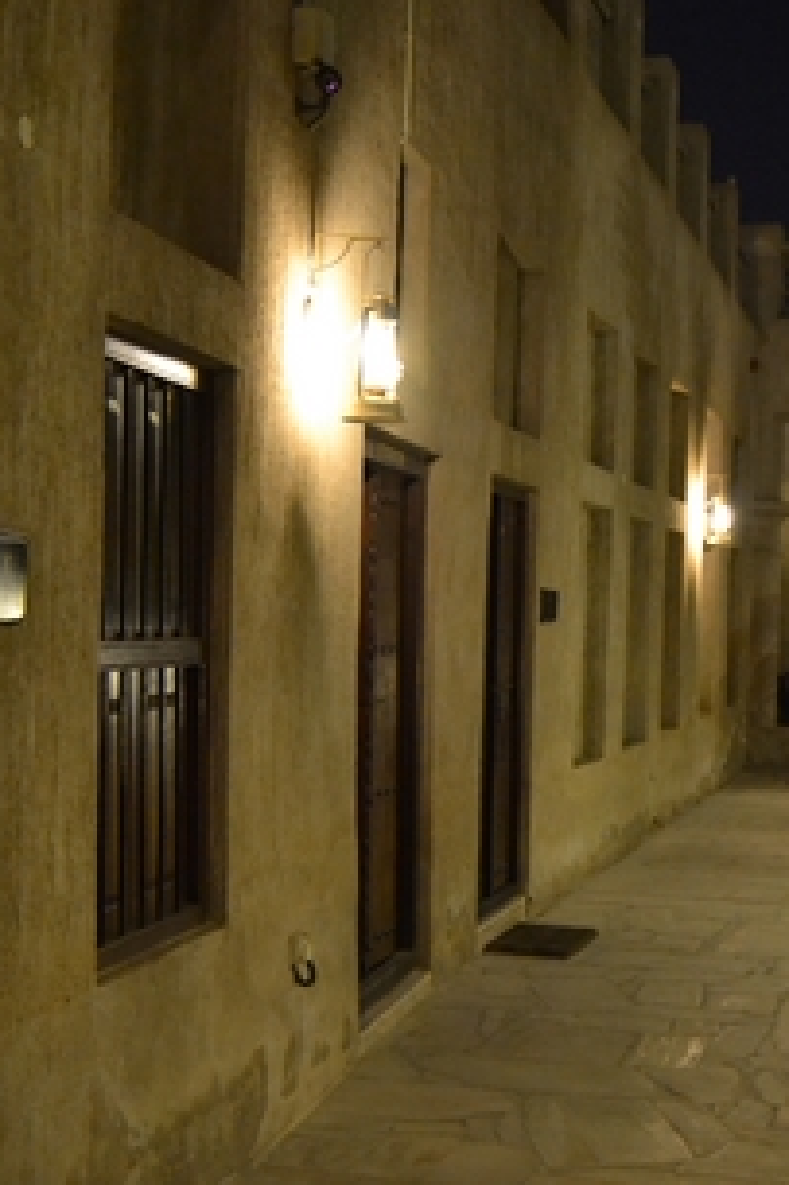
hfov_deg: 25.7
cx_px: 587
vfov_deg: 38.0
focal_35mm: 52
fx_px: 1711
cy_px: 715
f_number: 3.5
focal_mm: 22
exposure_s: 1/15
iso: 3200
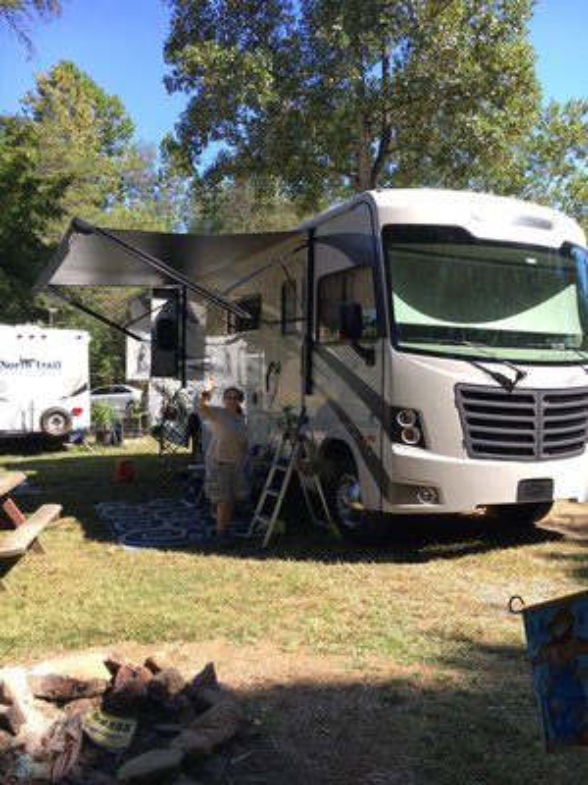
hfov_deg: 48.2
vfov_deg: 61.7
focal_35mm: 29
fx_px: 657
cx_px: 294
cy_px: 392
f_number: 2.2
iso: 25
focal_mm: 4.15
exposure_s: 1/371
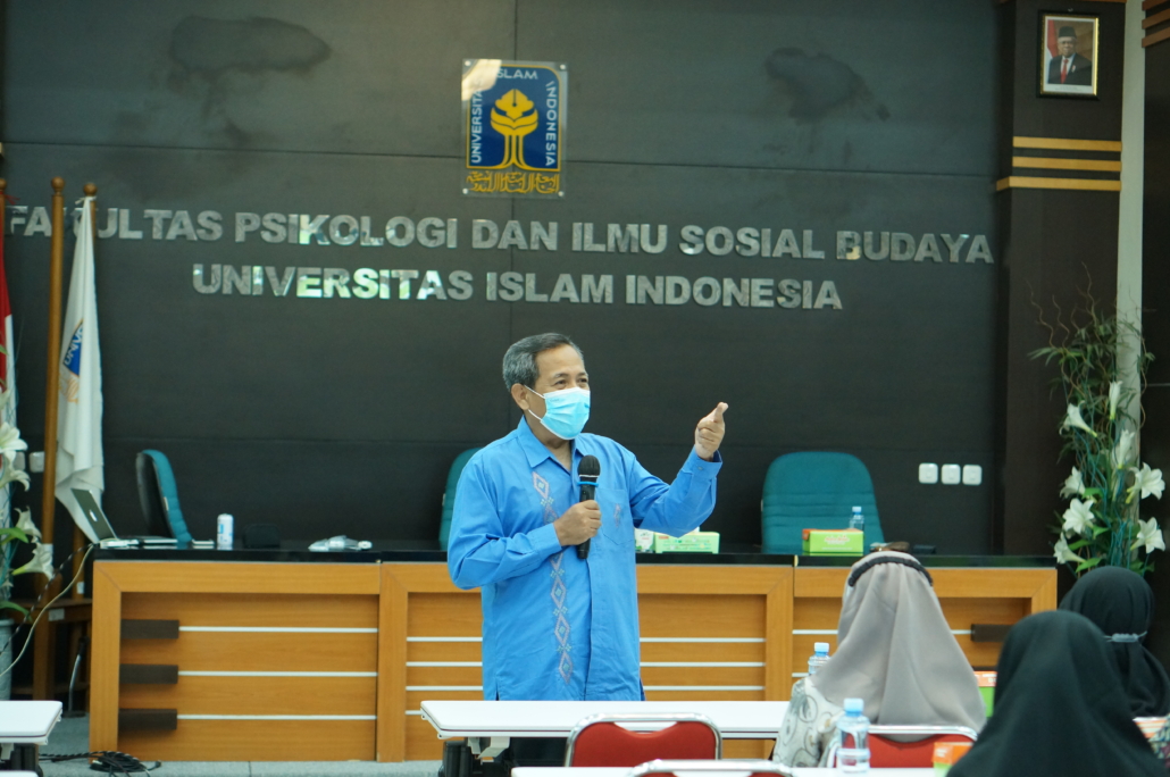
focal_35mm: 75
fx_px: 2434
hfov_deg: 27.0
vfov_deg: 18.1
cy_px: 388
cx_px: 585
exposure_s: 1/200
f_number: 2.2
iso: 1600
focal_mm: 50
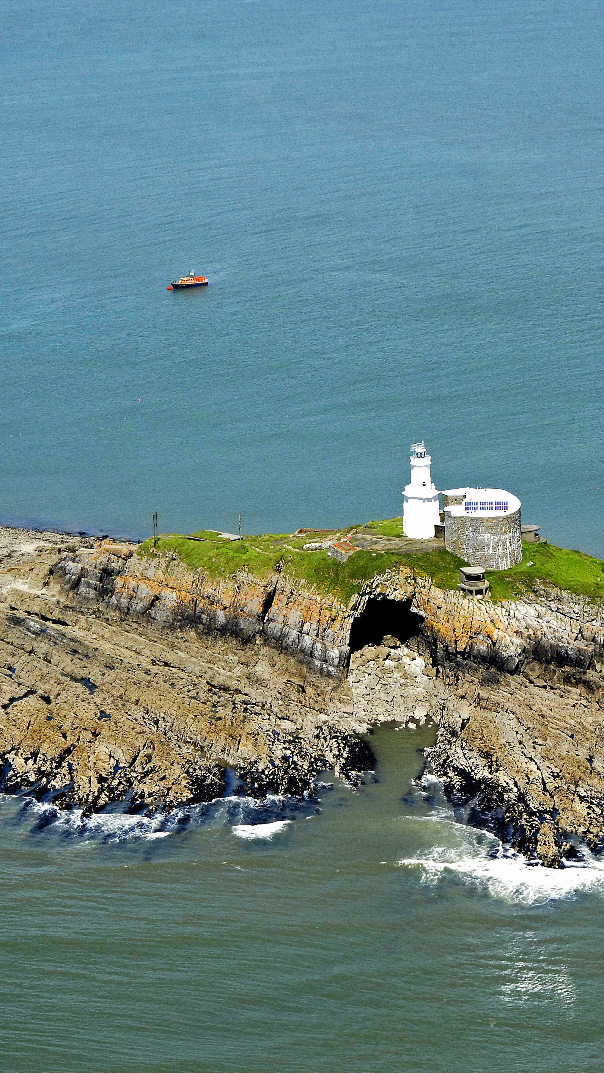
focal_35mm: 131
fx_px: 3724
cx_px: 415
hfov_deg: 9.3
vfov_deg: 16.4
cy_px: 536
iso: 400
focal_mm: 55
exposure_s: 1/1000
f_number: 8.5
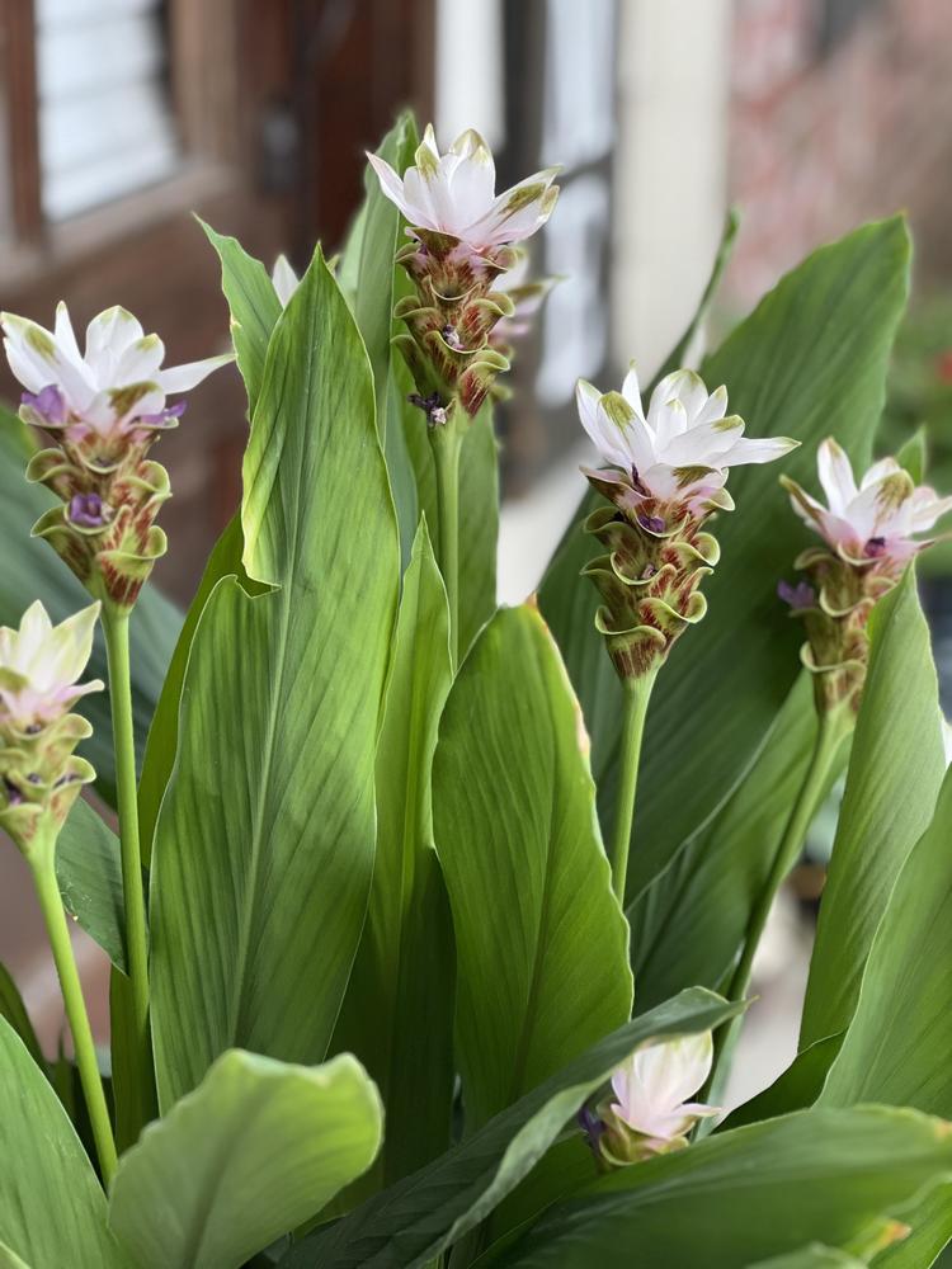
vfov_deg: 25.3
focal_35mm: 77
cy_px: 634
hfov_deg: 19.1
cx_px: 476
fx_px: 2824
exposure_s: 1/121
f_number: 2.8
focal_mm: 9
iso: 125
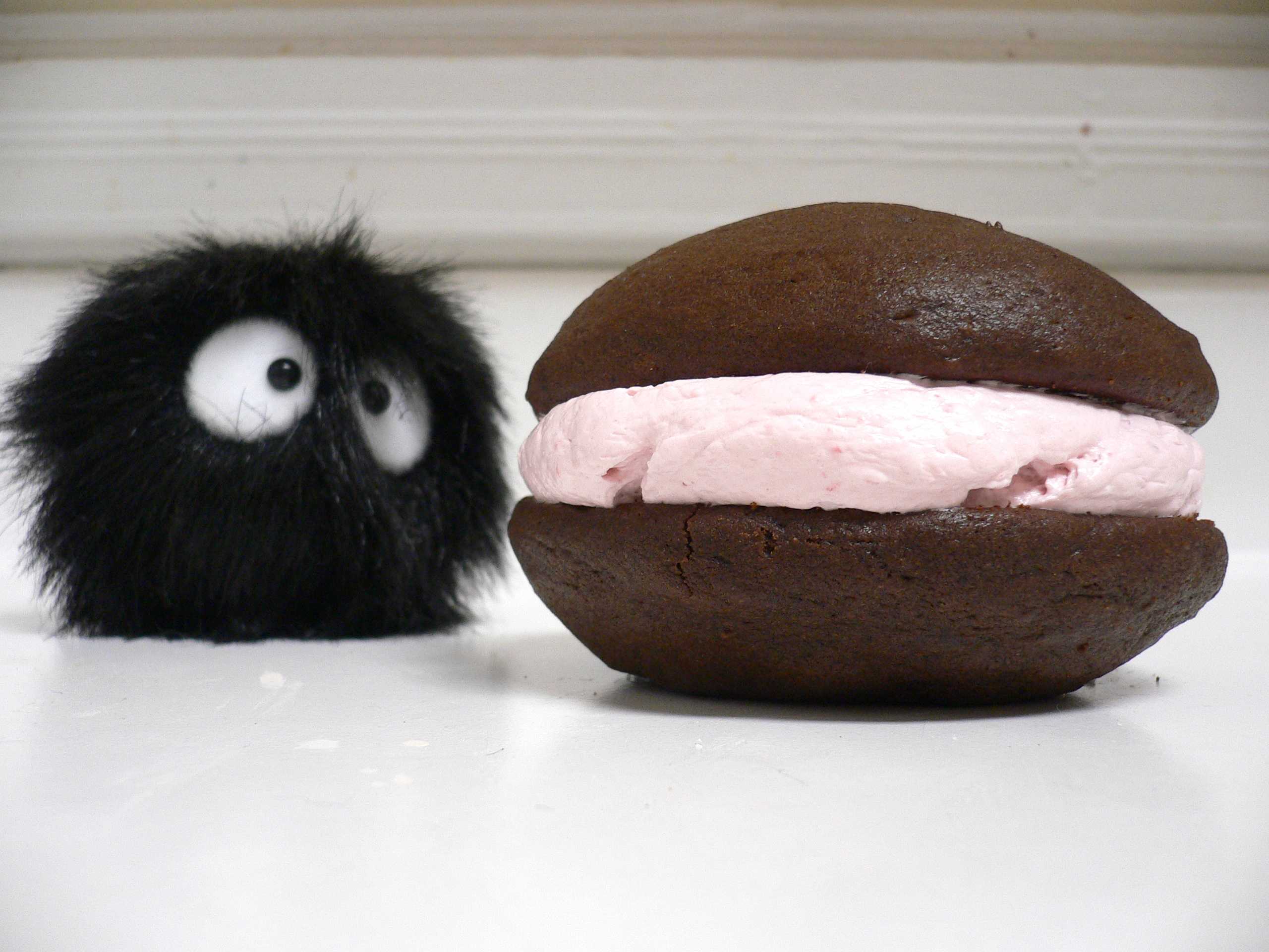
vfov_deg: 40.7
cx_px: 634
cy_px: 476
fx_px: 1283
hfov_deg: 52.6
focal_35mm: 35
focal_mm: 5.8
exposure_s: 1/15
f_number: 2.8
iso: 150
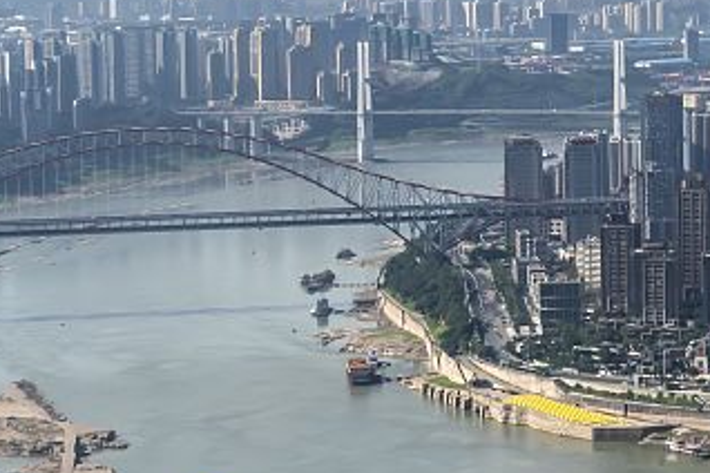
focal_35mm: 147
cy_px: 145
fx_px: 2899
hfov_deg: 13.4
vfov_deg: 9.3
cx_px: 967
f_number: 13
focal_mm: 39
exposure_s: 1/60
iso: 100
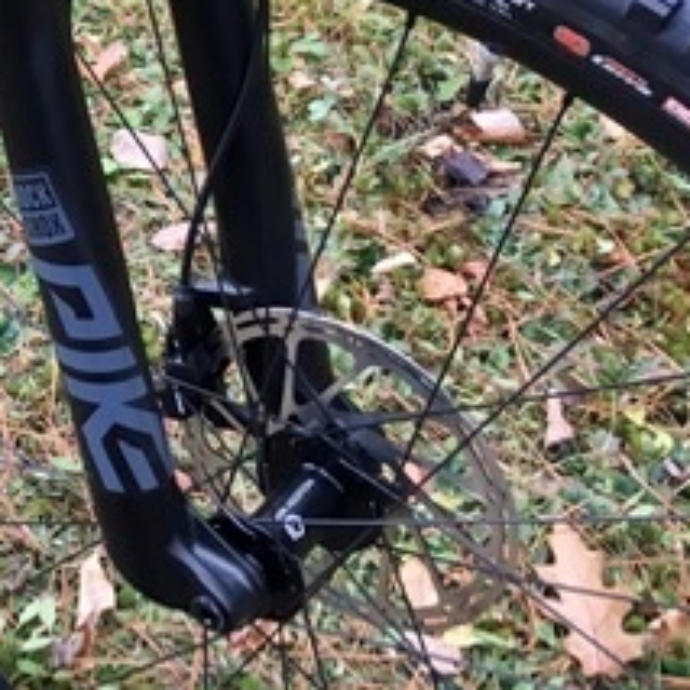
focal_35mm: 77
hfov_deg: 20.0
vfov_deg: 21.3
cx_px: -282
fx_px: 1736
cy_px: -81
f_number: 2.2
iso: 64
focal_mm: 4.15
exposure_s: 1/30
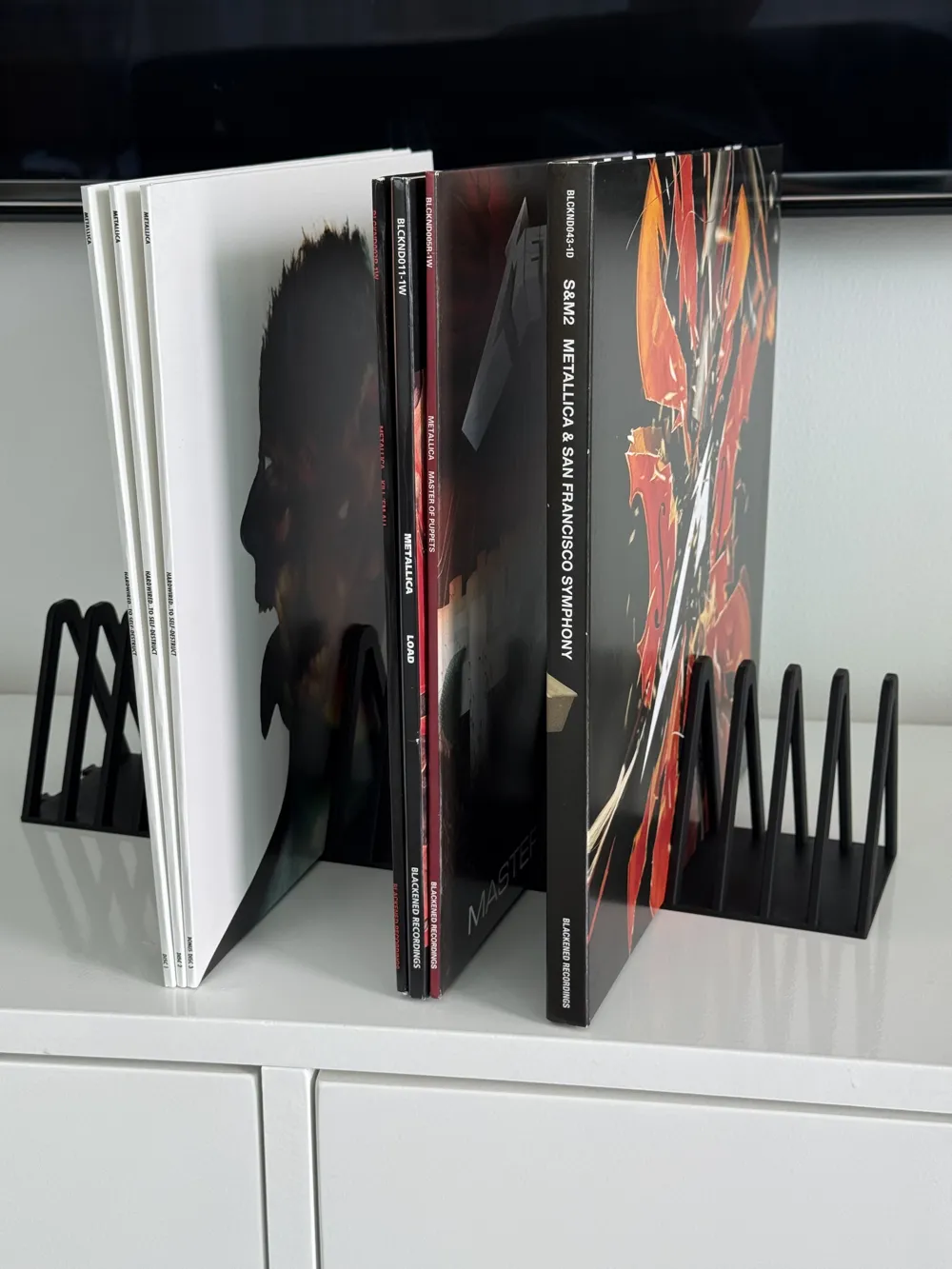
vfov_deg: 39.7
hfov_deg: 30.3
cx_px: 476
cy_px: 634
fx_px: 1760
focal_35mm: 48
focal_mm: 6.76
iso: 100
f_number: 1.78
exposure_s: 1/214
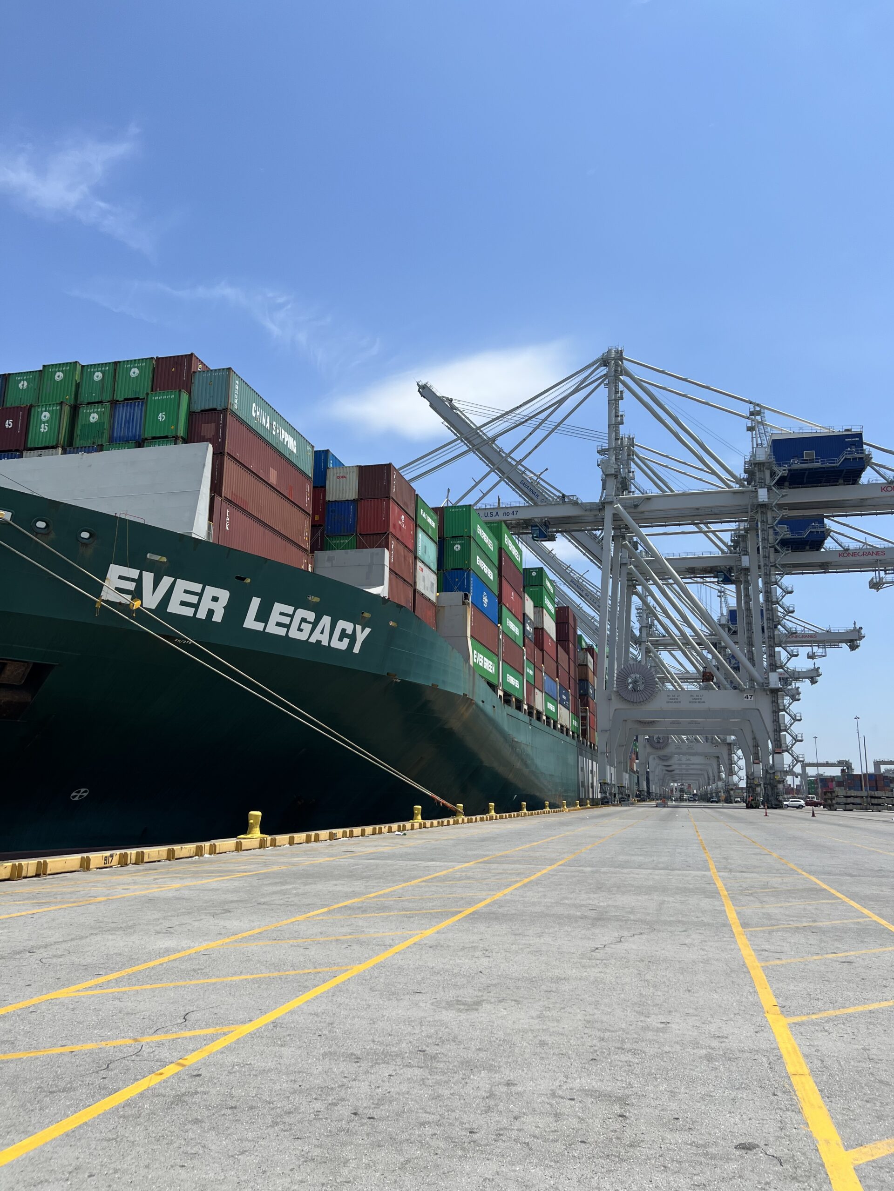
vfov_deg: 67.3
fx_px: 895
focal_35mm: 26
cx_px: 447
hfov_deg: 53.1
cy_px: 596
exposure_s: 1/5319
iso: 50
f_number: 1.5
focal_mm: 5.7
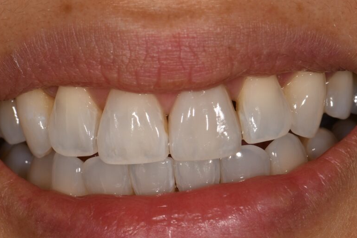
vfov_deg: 8.2
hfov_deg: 12.2
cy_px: 149
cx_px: 182
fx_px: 1666
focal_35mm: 168
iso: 200
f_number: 29
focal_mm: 105
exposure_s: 1/160
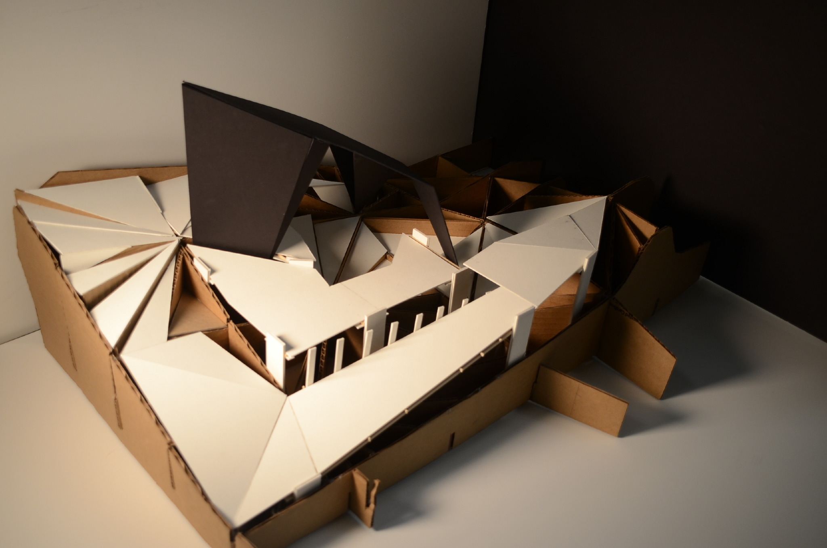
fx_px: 756
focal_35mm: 33
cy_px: 274
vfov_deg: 39.8
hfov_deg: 57.3
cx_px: 414
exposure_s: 1/160
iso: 400
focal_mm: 22
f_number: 3.8
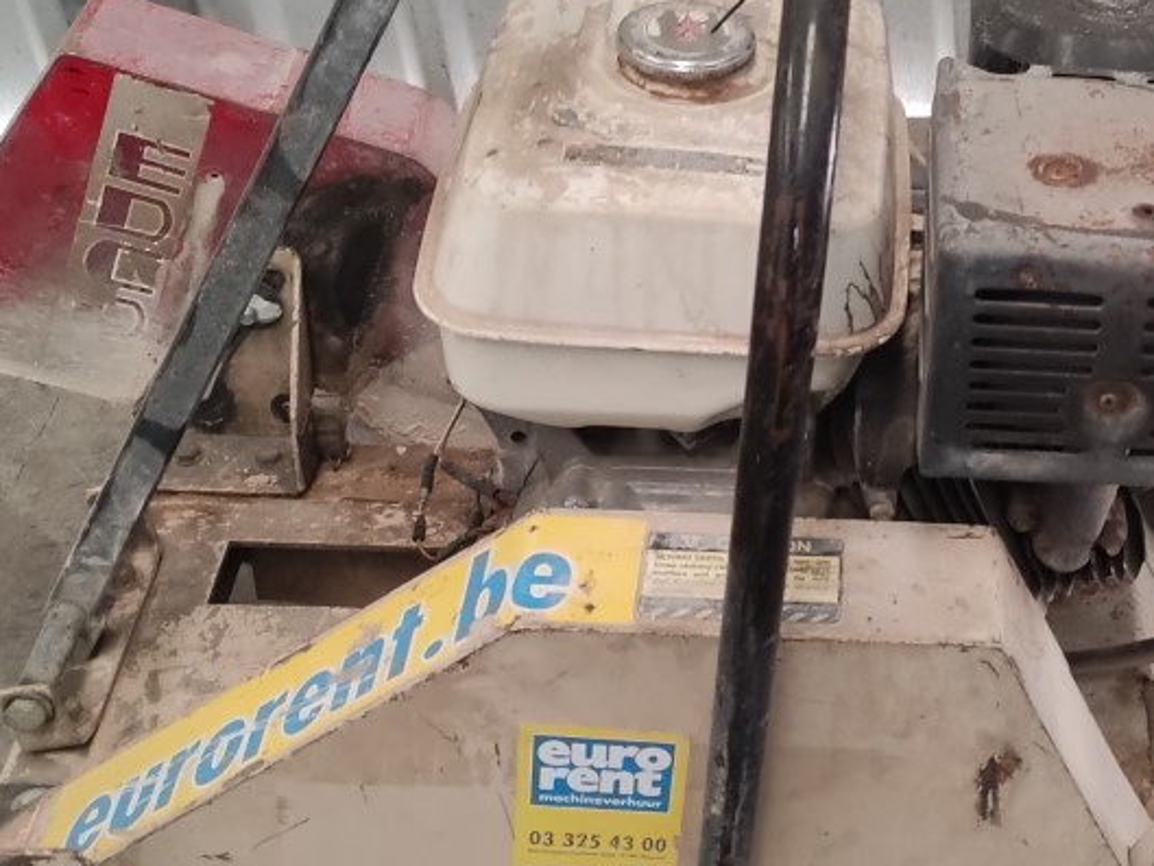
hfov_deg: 27.2
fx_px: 2267
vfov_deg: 21.6
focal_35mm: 68
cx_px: 1110
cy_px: 299
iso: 418
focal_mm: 5.43
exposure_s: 1/50
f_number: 1.89
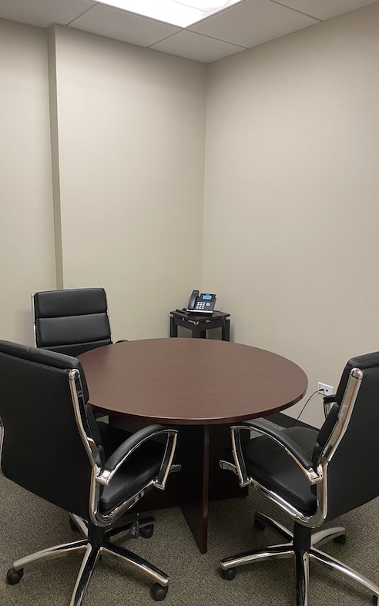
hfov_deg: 44.5
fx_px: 463
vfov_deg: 66.5
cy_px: 299
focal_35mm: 28
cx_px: 166
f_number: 1.8
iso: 200
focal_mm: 4.25
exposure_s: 1/60
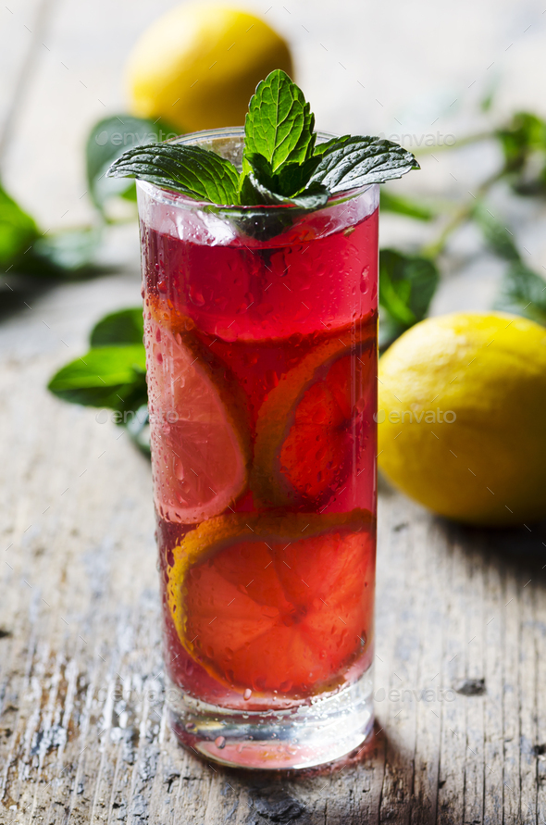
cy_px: 412
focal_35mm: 158
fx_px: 3600
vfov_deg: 13.1
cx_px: 273
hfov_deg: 8.7
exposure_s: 1/160
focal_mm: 105
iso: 100
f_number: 8
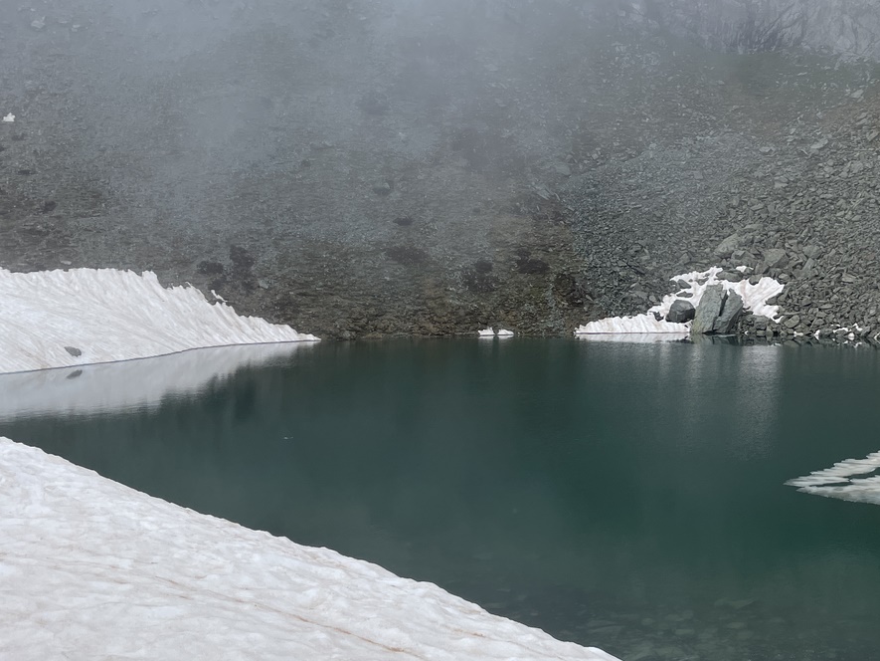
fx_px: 1195
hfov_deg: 38.9
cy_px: 350
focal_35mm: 47
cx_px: 700
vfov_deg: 30.9
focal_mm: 4.2
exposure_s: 1/2564
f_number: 1.6
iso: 32
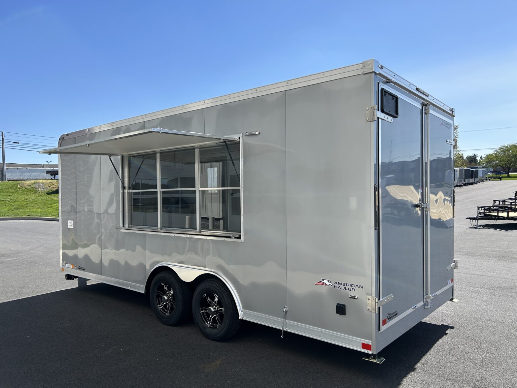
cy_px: 194
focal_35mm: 26
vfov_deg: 53.1
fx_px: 388
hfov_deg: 67.3
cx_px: 258
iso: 50
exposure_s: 1/2695
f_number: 1.5
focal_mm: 5.7
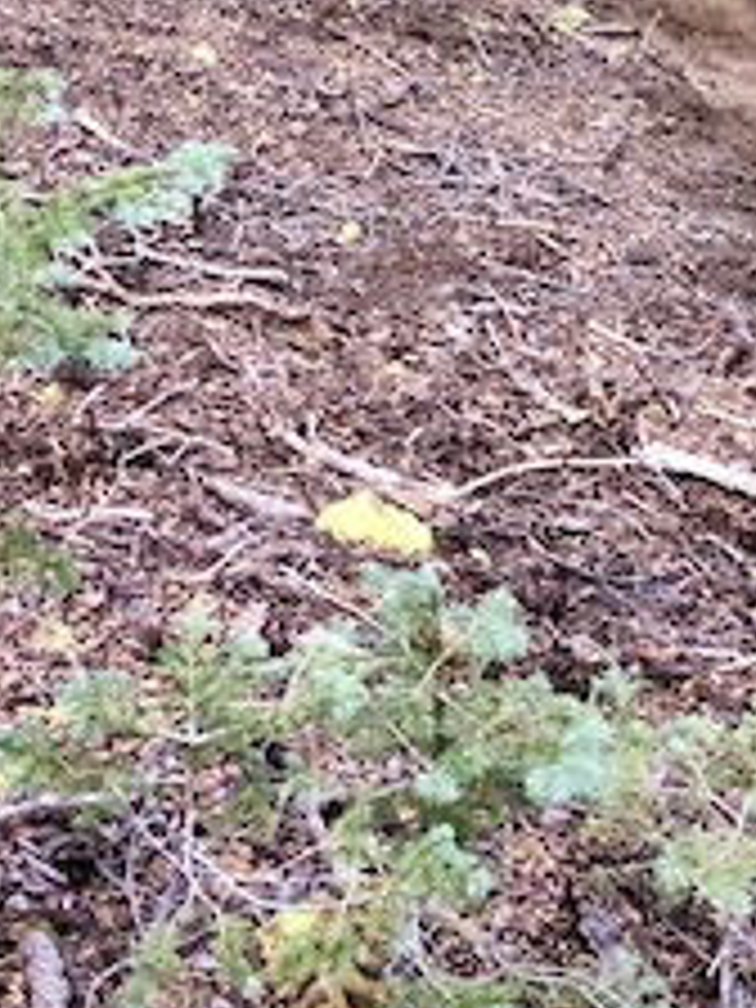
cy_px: -580
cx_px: 688
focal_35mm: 100
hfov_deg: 14.6
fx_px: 2912
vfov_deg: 17.3
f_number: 1.8
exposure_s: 1/120
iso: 100
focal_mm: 4
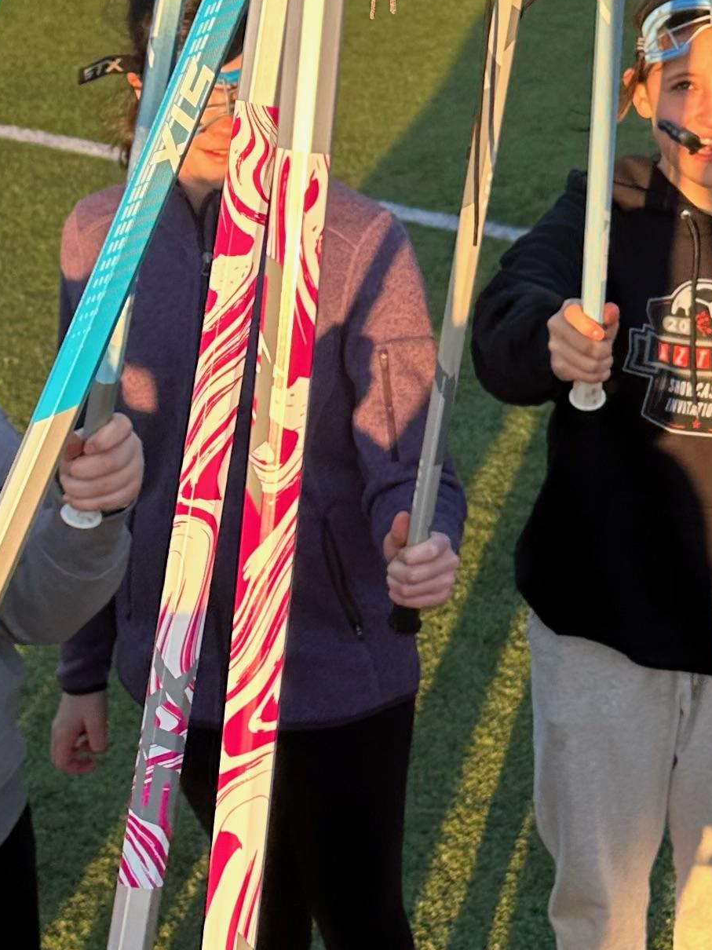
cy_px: 491
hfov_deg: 18.2
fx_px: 2195
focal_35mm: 80
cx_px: 601
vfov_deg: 24.4
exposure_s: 1/1183
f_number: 1.78
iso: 80
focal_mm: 6.86
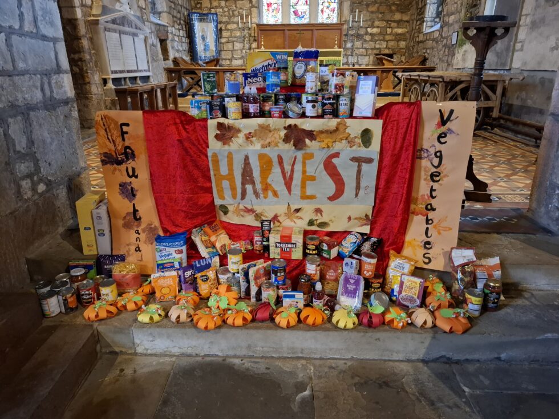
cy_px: 210
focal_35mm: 23
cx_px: 280
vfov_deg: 58.9
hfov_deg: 73.9
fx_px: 371
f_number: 1.8
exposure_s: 1/25
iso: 640
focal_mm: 5.54
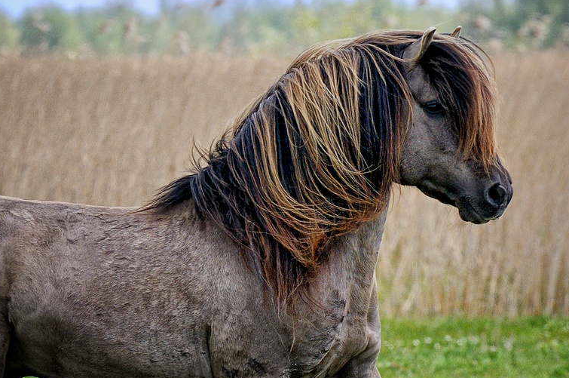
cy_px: 319
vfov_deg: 1.6
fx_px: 13257
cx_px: 301
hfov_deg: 2.5
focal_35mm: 840
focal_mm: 260
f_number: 8
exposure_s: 1/800
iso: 400
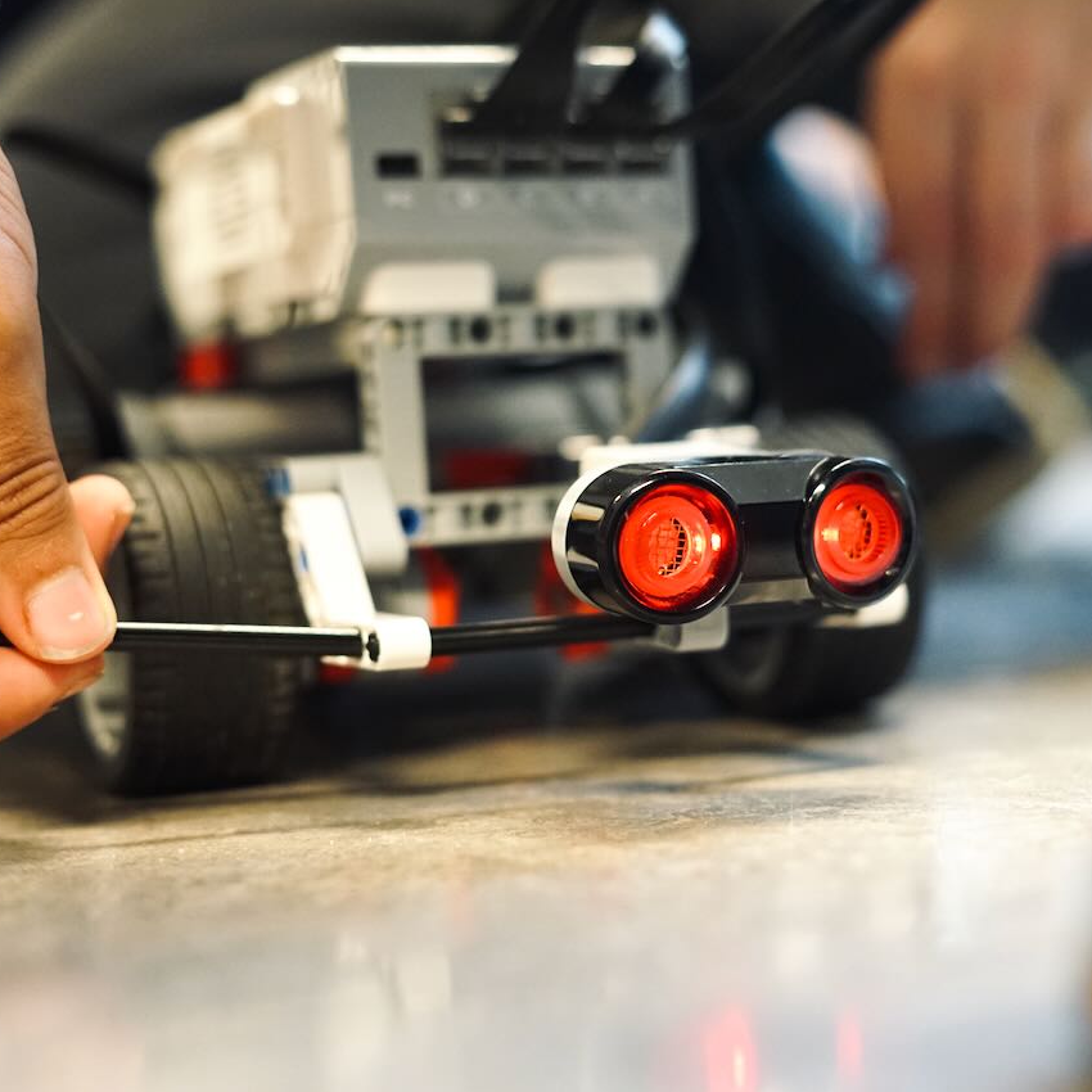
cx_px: 618
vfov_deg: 26.9
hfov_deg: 26.9
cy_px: 545
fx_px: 2284
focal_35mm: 64
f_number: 2.8
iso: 3200
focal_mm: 50
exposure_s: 1/160
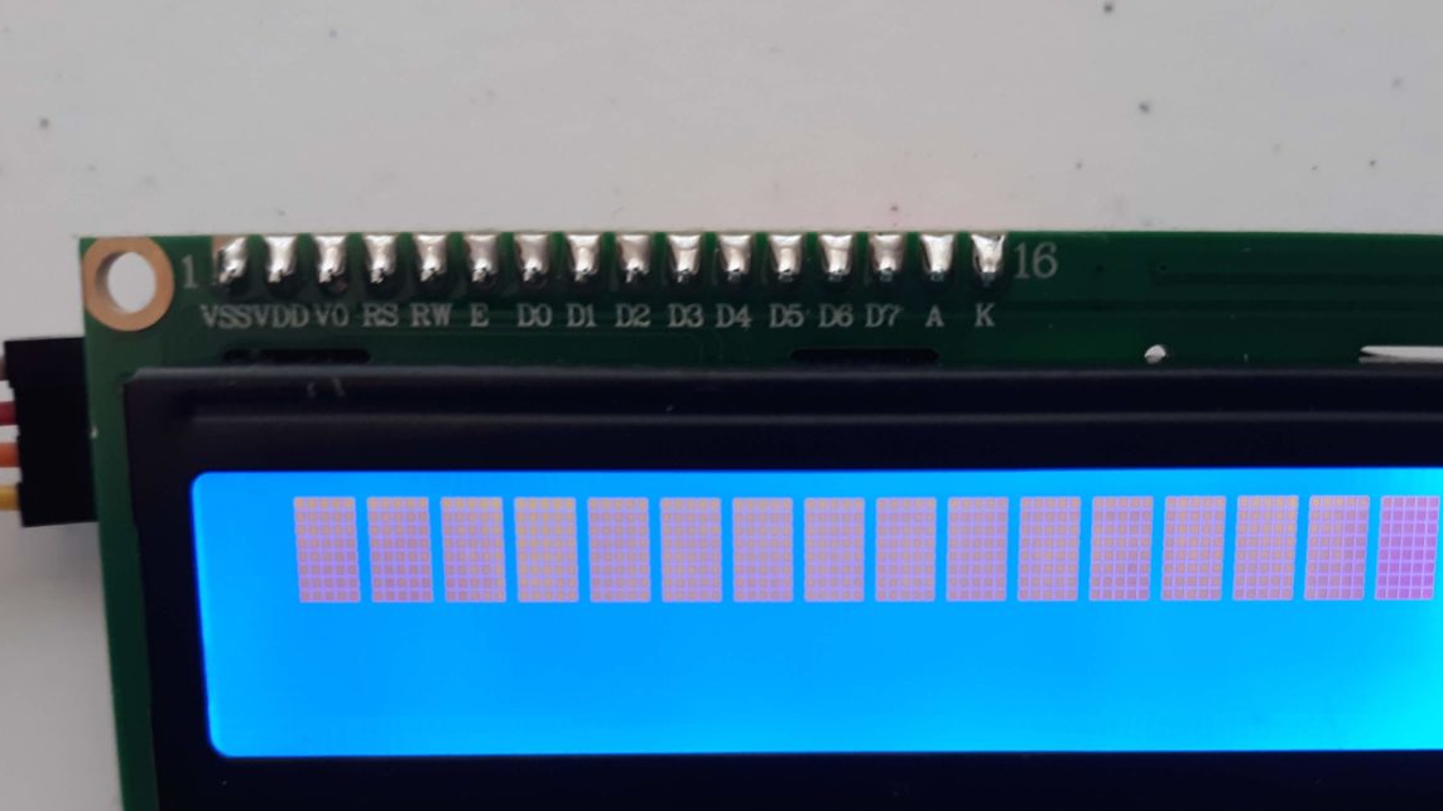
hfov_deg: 49.3
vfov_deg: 28.6
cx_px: 813
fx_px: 1569
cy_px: 616
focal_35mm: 41
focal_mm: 3.7
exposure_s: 1/40
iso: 125
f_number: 1.7
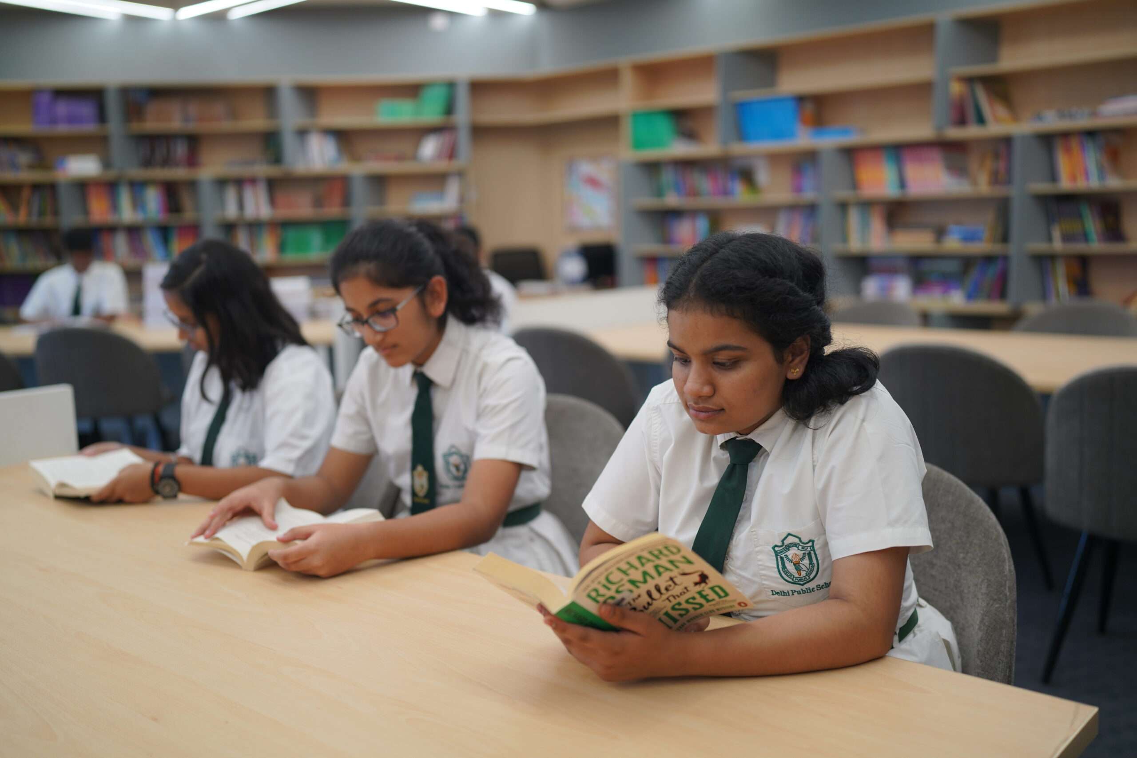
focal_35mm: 35
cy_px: 379
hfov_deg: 54.4
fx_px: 1105
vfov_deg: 37.9
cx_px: 568
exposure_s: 1/400
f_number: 1.6
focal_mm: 35
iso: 250
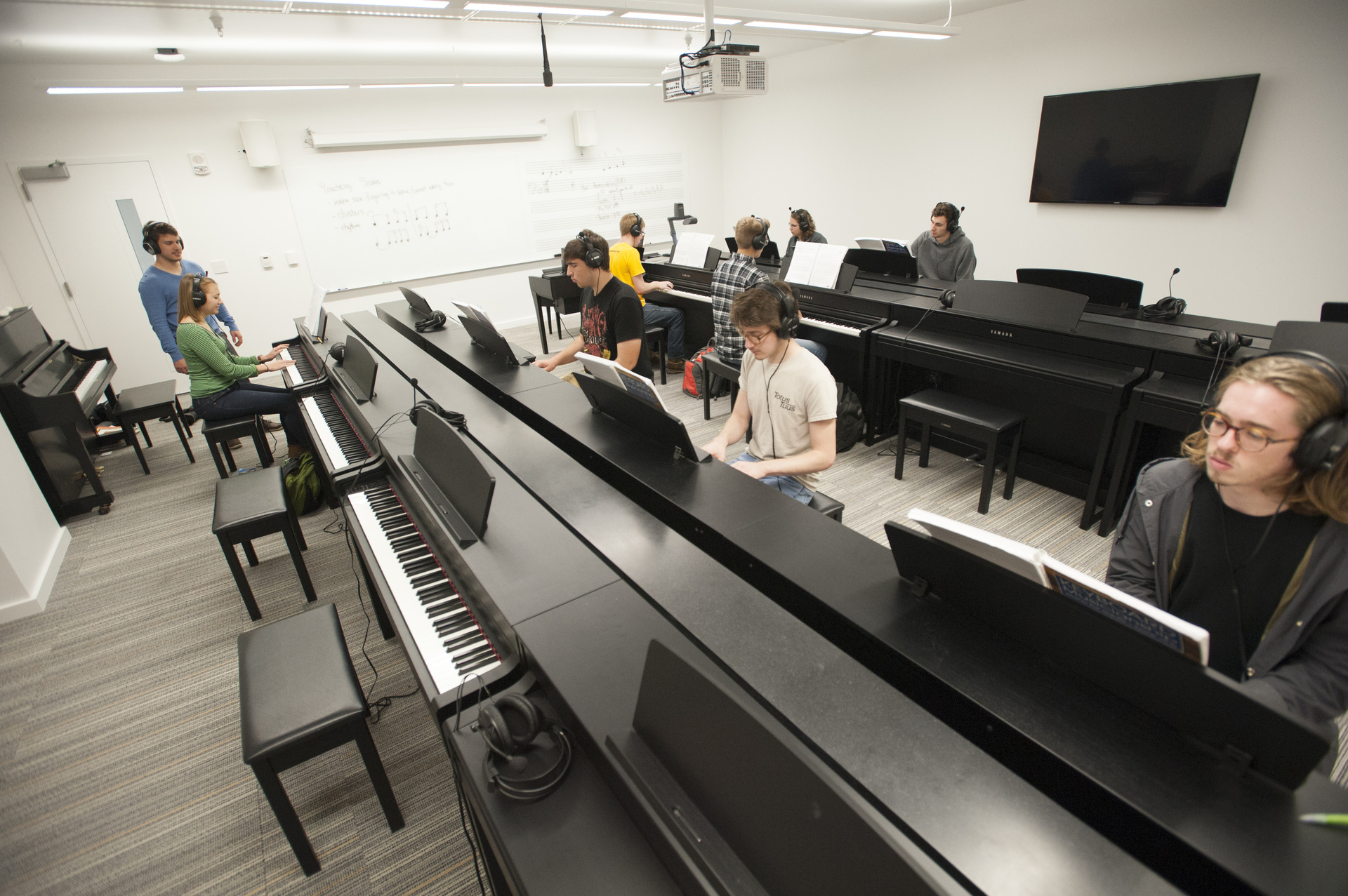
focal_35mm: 17
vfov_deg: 70.4
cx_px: 674
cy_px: 448
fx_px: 636
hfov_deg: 93.3
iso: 2000
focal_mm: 17
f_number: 3.5
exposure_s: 1/160
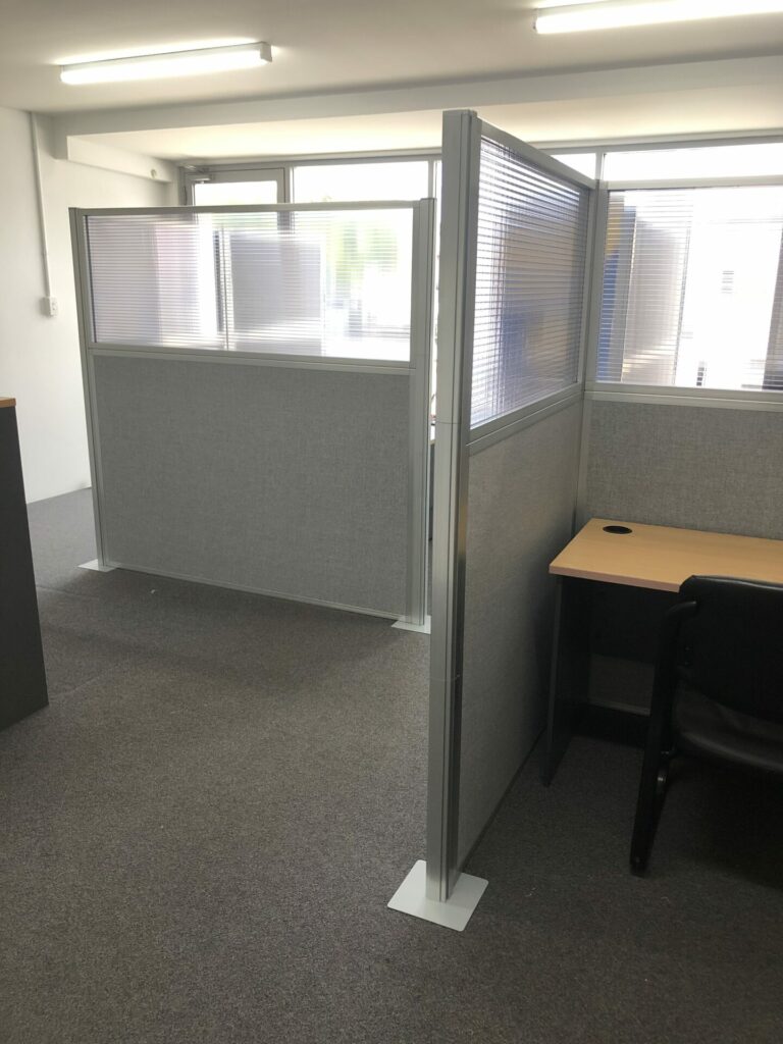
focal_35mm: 28
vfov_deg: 63.4
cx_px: 392
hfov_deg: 49.7
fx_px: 844
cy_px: 522
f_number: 1.8
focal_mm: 3.99
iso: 32
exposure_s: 1/50
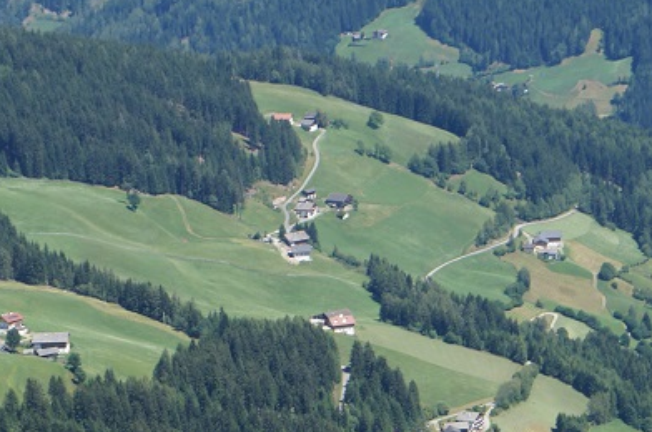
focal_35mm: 201
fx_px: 3634
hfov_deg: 10.2
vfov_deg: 6.8
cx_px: 203
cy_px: 479
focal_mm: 55
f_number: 8
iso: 100
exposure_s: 1/200
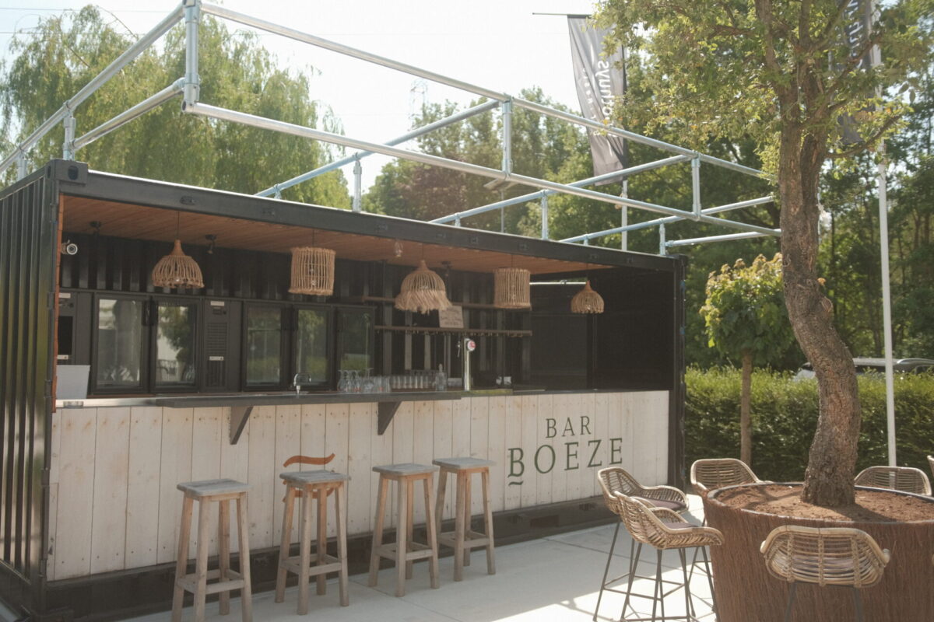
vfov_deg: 41.1
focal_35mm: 32
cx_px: 467
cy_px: 311
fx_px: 830
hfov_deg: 58.7
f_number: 2
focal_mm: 21
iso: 200
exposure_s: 1/2000
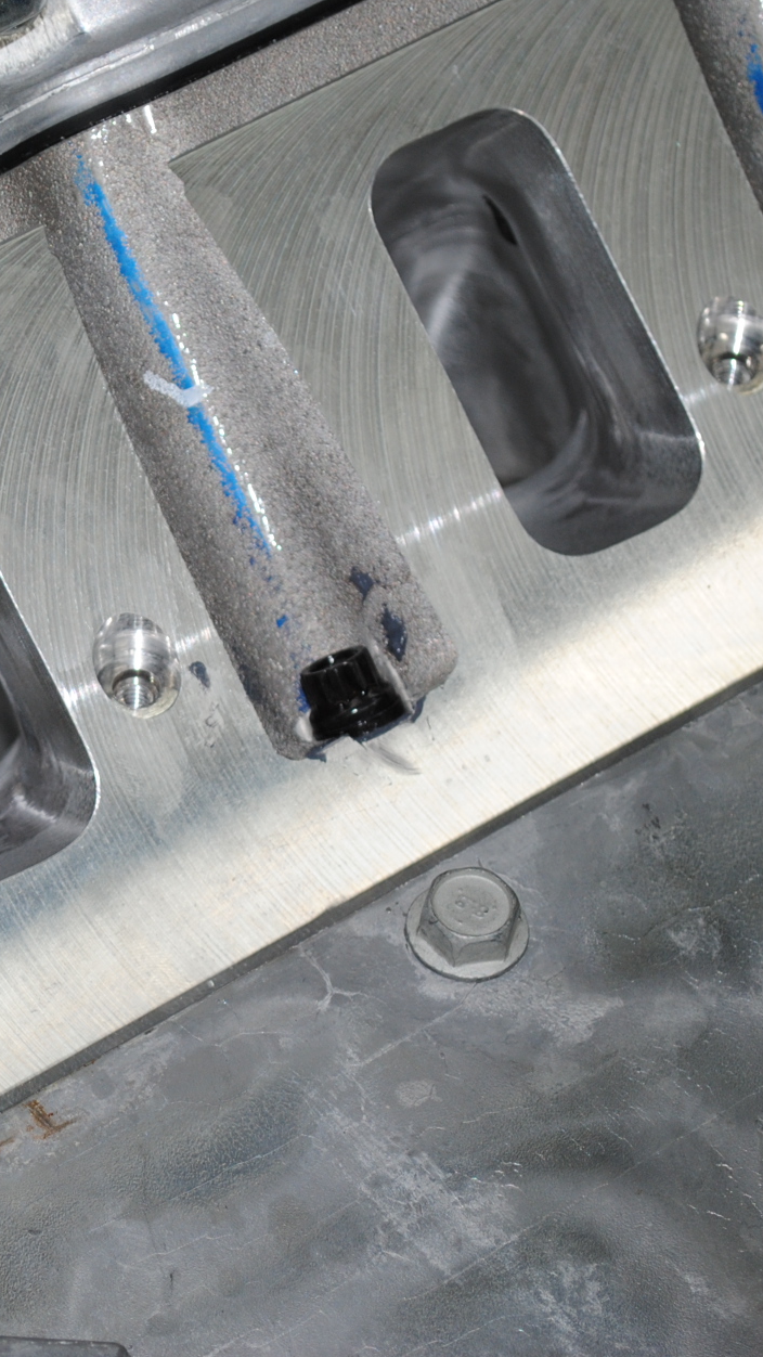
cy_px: 667
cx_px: -70
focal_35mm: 134
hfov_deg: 9.0
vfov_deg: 16.0
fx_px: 4814
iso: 200
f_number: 5.6
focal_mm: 55
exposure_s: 1/60
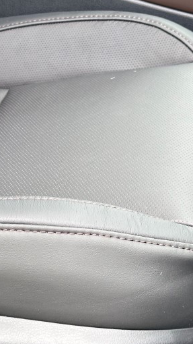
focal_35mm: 105
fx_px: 955
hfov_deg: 11.4
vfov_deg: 20.4
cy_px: 179
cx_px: -17
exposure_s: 1/121
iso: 64
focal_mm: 6.86
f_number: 1.78
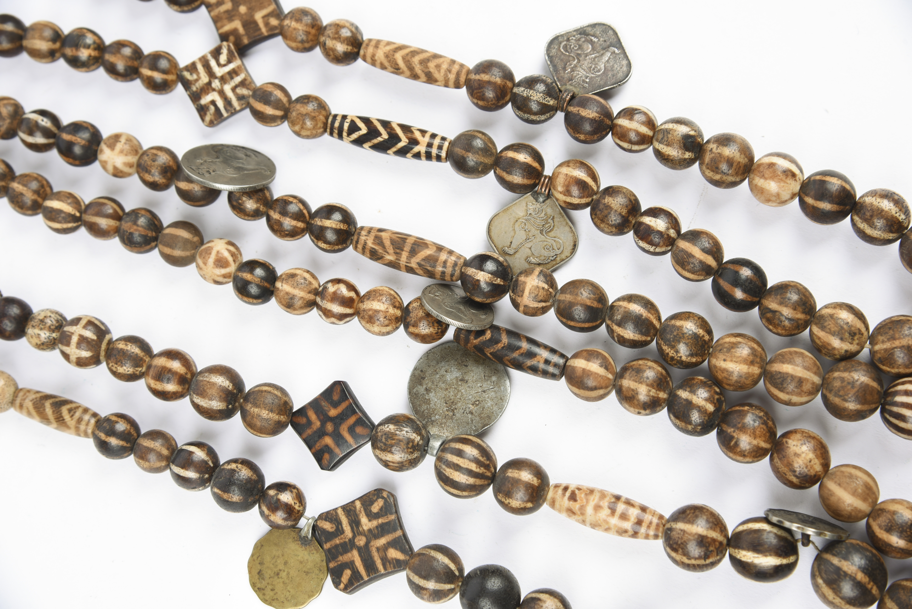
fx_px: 1977
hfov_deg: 26.0
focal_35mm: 78
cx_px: 456
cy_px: 304
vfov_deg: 17.5
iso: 400
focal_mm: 78
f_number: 10
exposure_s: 1/100
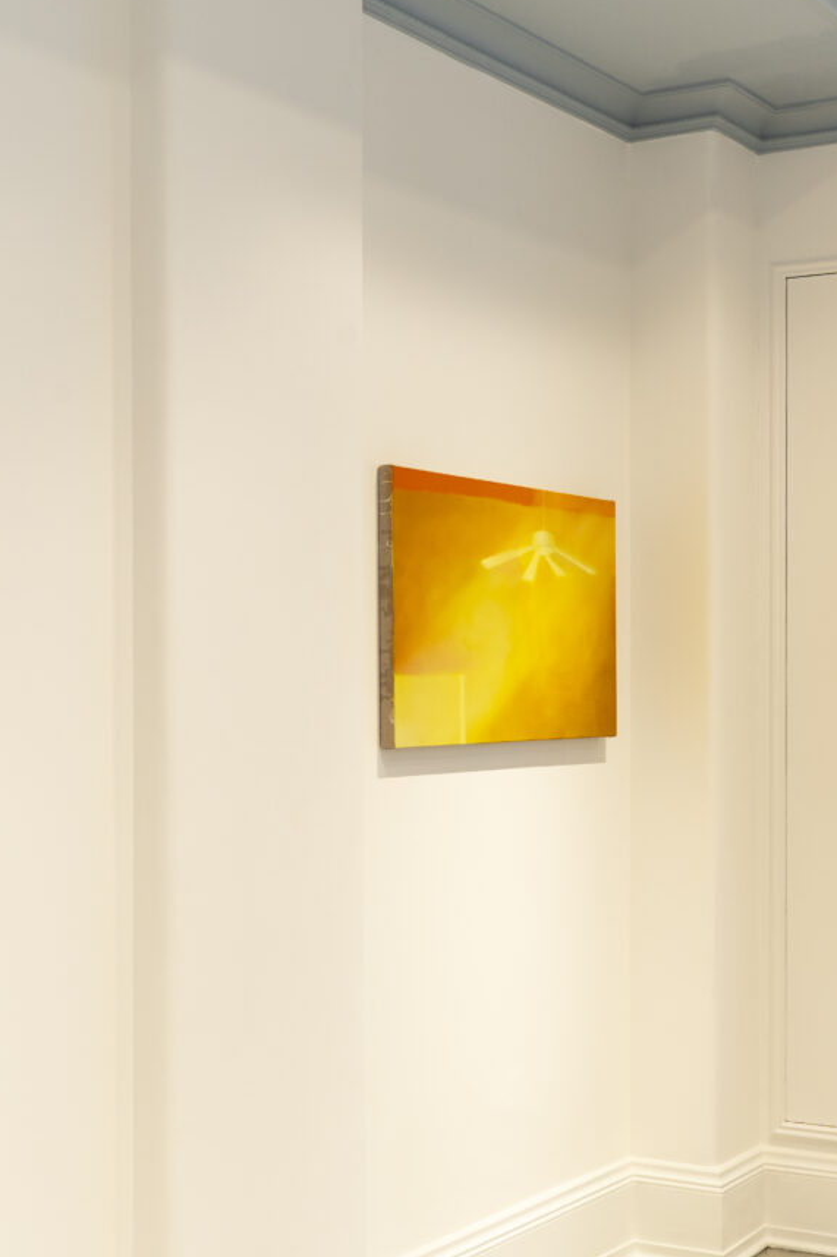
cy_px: 682
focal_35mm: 52
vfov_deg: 38.2
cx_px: 677
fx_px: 1814
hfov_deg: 25.5
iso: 100
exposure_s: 1/6
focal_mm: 29
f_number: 9
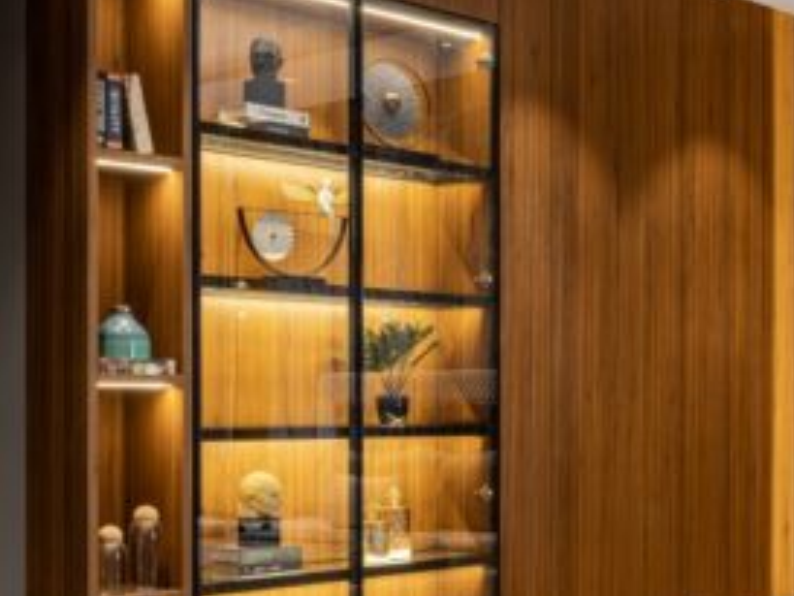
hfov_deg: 28.4
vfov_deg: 23.0
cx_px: 823
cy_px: 435
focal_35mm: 63
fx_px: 1455
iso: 100
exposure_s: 1.3
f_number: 11
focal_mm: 22.5
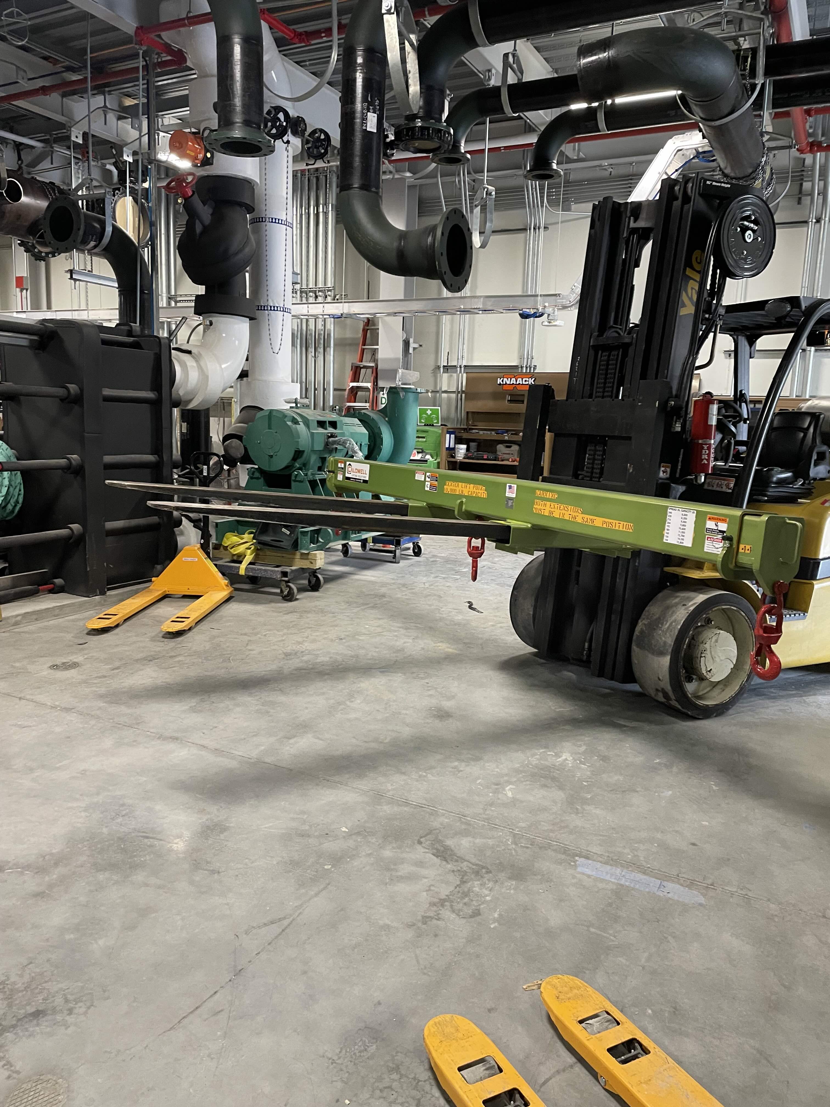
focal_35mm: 26
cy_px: 554
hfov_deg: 53.1
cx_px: 415
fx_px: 831
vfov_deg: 67.3
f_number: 1.6
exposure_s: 1/60
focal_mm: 4.2
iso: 250
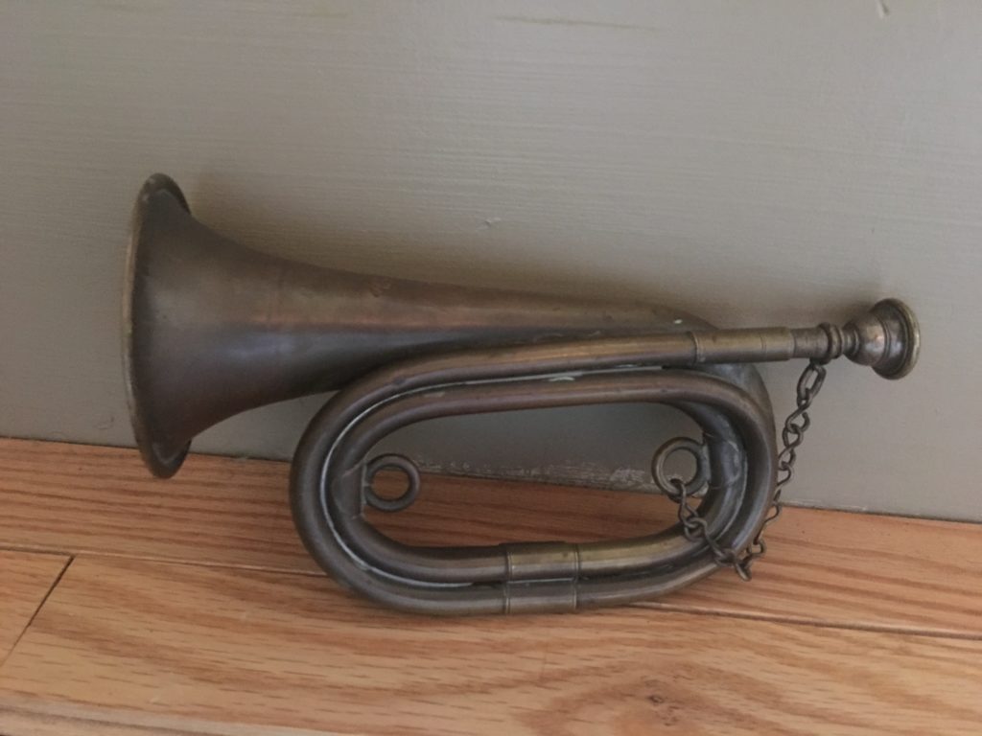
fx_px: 823
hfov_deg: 61.7
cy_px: 368
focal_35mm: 29
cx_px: 491
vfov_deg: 48.2
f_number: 2.2
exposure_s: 1/4
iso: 200
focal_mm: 4.15
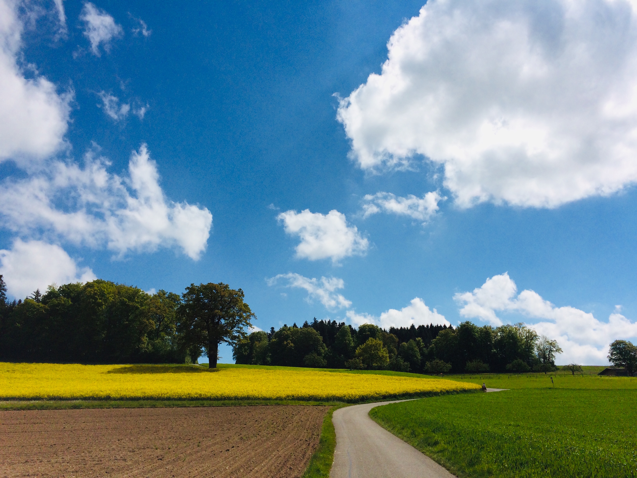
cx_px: 318
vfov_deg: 48.2
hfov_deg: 61.7
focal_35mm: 29
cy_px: 239
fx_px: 534
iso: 40
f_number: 2.2
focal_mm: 4.15
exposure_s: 1/8264
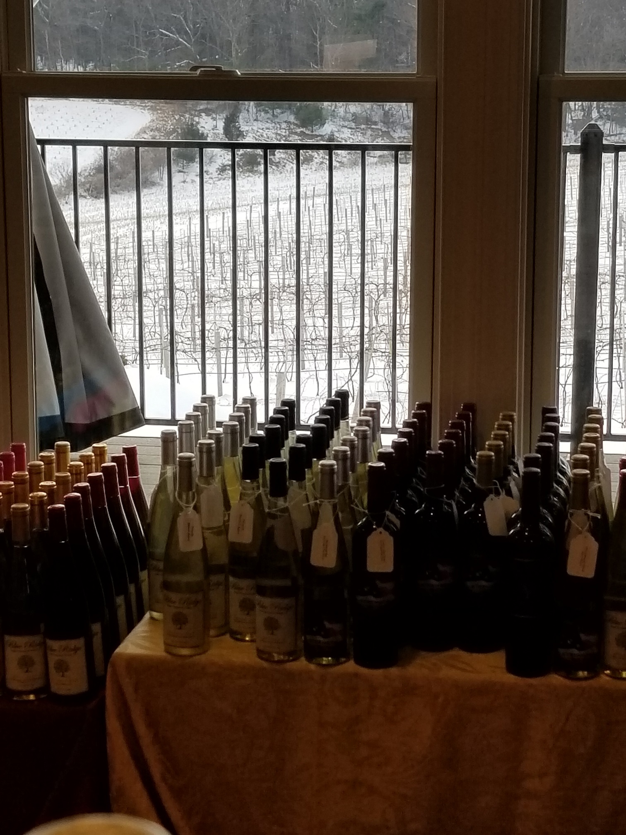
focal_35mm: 26
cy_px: 418
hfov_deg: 53.1
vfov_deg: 67.3
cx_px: 313
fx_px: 627
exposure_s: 1/443
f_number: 1.7
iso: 50
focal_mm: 4.25
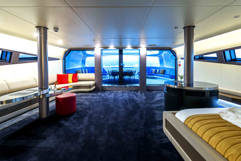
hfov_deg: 104.2
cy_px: 80
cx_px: 120
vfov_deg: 81.2
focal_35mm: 14
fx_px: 94
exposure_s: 1.3
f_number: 9
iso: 400
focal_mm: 14
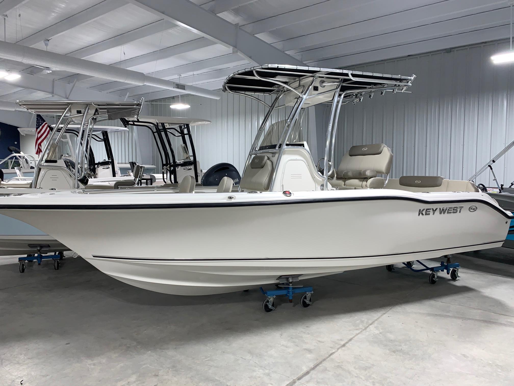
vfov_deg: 53.1
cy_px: 193
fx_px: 386
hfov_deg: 67.3
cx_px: 257
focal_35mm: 26
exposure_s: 1/33
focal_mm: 4.25
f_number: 1.8
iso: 32
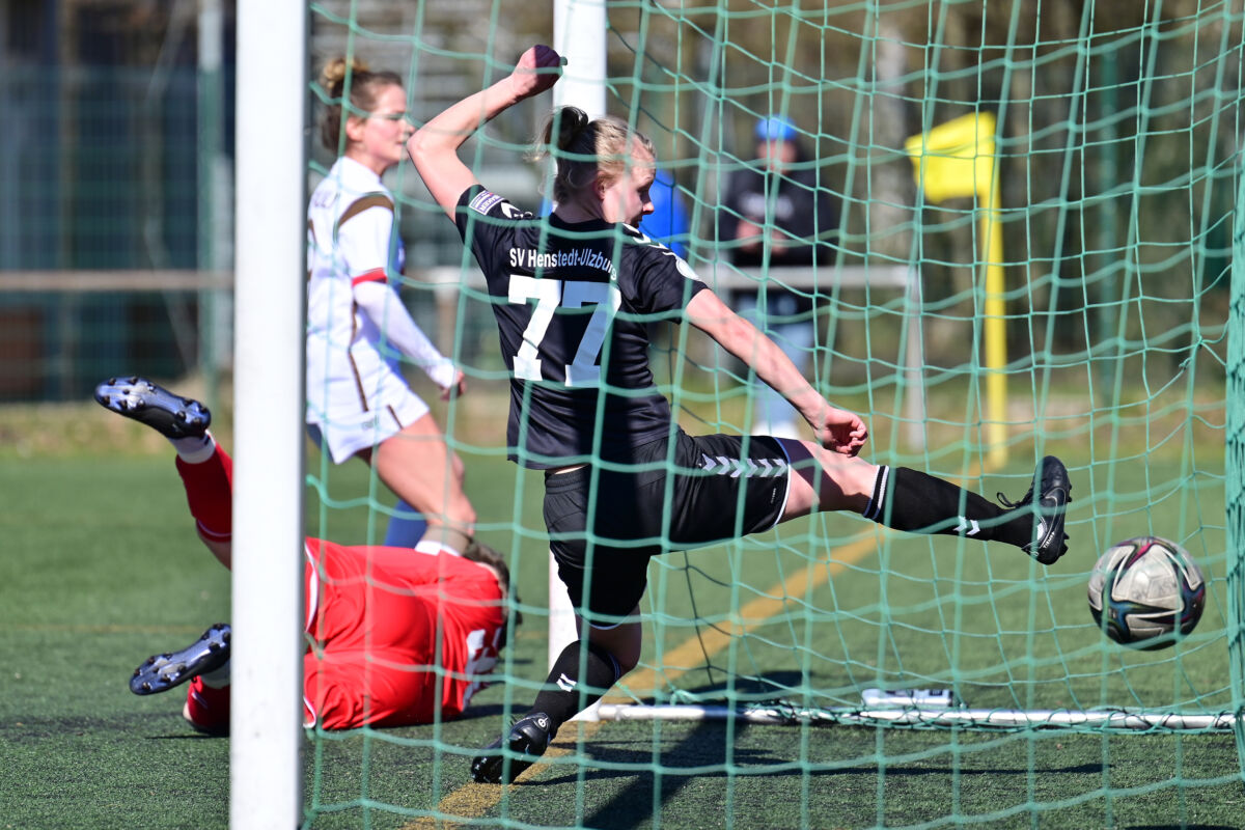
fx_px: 9683
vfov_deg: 4.9
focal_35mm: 280
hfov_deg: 7.4
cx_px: 622
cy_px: 415
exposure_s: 1/2500
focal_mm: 280
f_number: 4
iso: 250
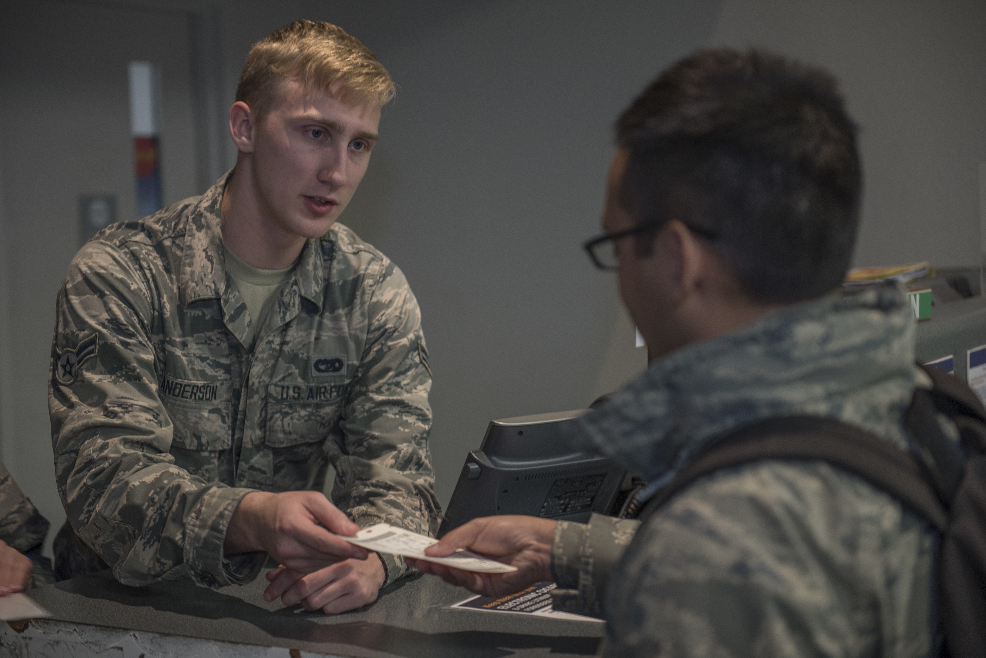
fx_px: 1918
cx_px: 493
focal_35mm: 70
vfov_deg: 19.5
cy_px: 329
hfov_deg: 28.8
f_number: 2.8
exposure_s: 1/60
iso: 800
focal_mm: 70
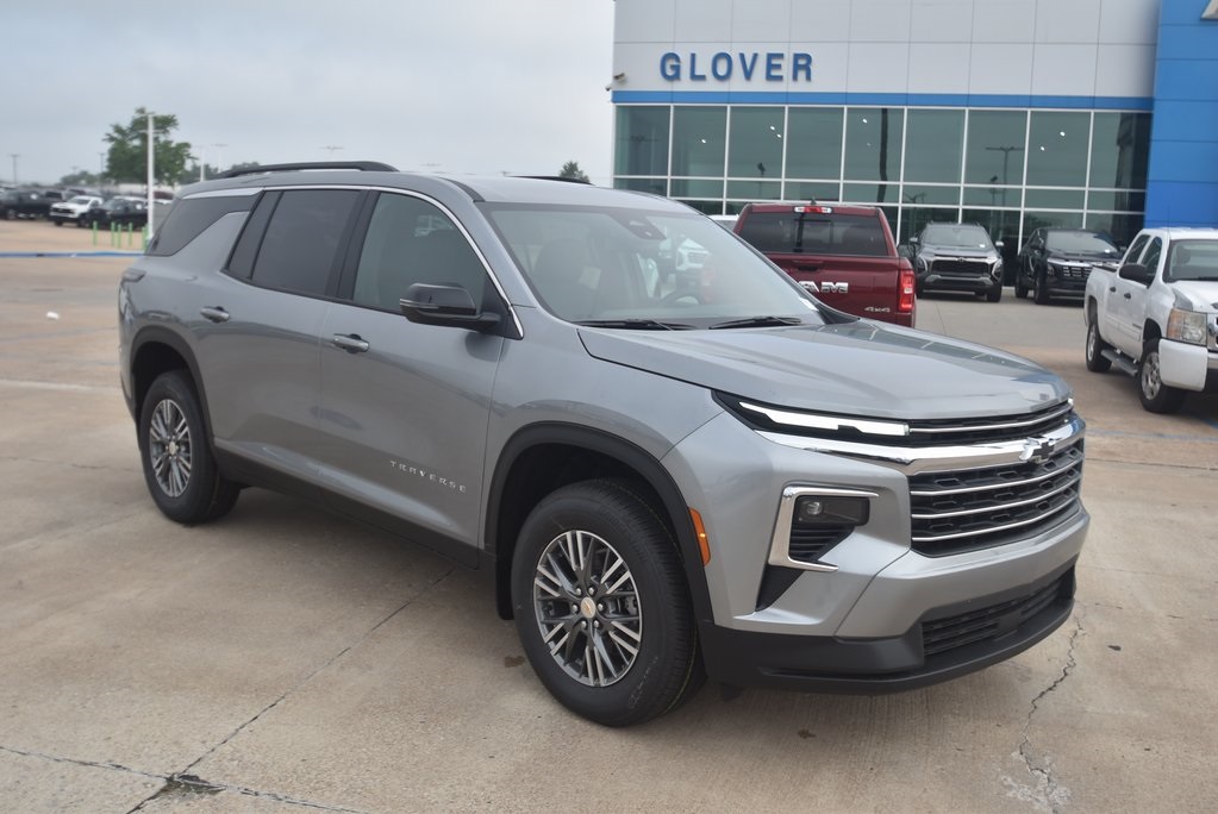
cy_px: 407
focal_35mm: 33
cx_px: 609
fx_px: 1117
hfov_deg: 57.2
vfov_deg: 40.0
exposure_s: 1/500
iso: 100
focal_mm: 22
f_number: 4.5
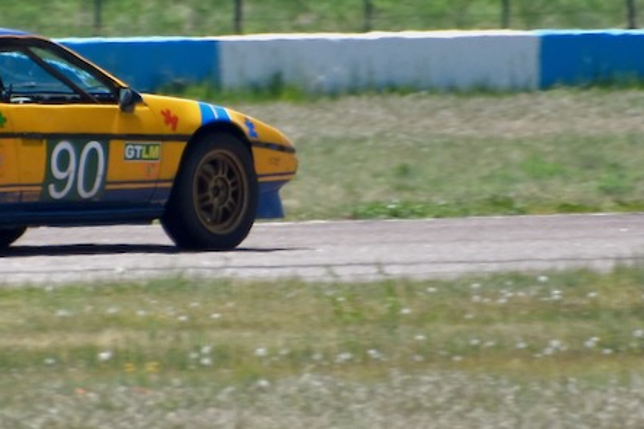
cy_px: 87
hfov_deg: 0.9
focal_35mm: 2195
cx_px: 217
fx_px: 39249
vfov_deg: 0.6
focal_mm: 400
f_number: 6.3
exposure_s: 1/640
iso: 320
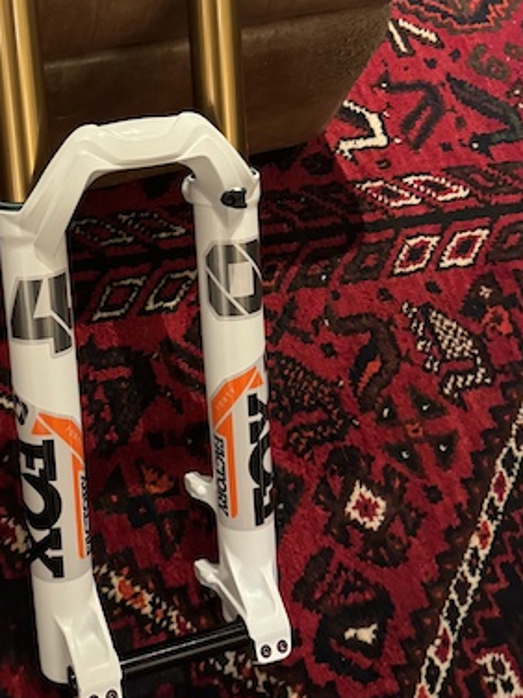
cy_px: 158
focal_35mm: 51
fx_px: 1027
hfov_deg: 28.0
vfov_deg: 36.4
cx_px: 108
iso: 1000
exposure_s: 1/33
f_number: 1.78
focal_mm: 6.86
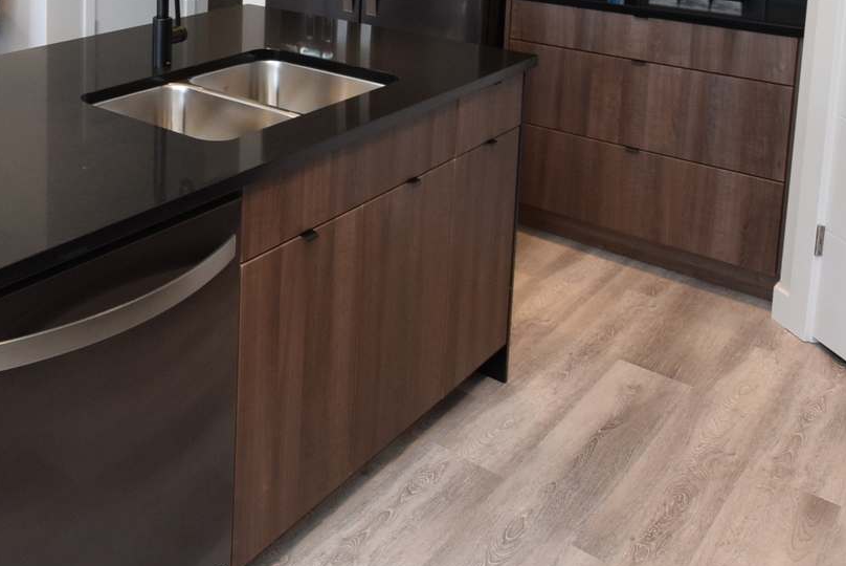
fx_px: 894
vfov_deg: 30.8
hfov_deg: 43.3
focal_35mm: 38
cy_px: -78
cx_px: -5
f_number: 5
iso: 800
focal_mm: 10
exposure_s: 1/100
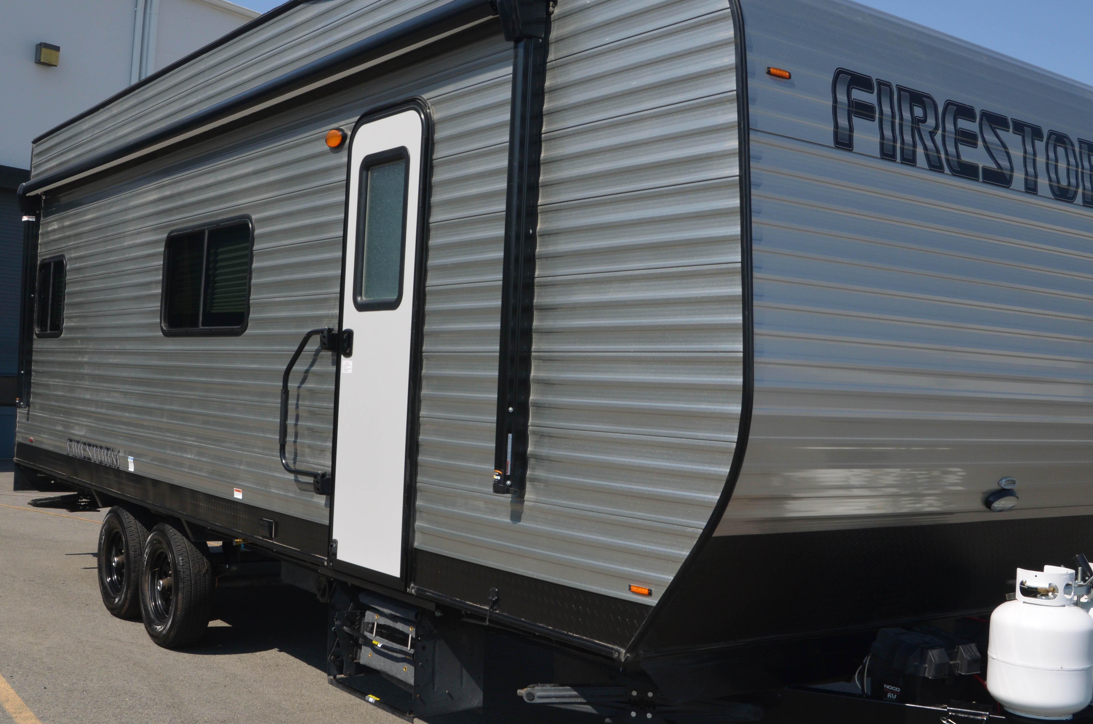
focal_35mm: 36
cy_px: 362
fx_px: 1091
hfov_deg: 53.2
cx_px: 546
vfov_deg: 36.7
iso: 400
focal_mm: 24
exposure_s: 1/500
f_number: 11
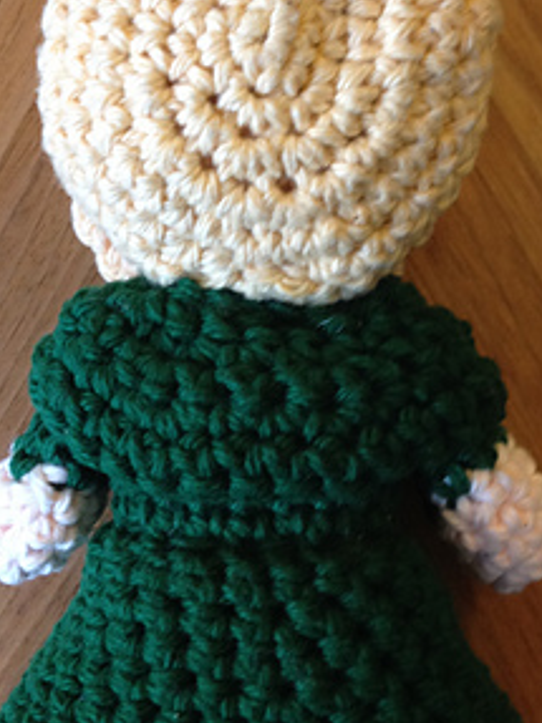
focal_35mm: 61
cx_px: 261
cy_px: 327
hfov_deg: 24.0
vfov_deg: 31.7
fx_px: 1274
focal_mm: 4.28
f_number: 2.4
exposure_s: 1/20
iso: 125
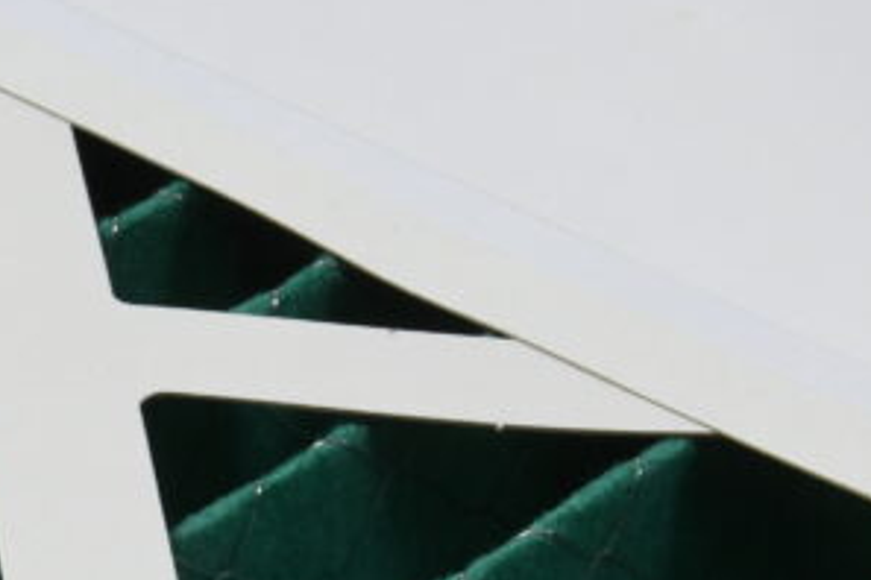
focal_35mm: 214
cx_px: -217
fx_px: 5177
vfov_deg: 6.3
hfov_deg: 9.5
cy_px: 959
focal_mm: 62
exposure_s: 1/200
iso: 500
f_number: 22
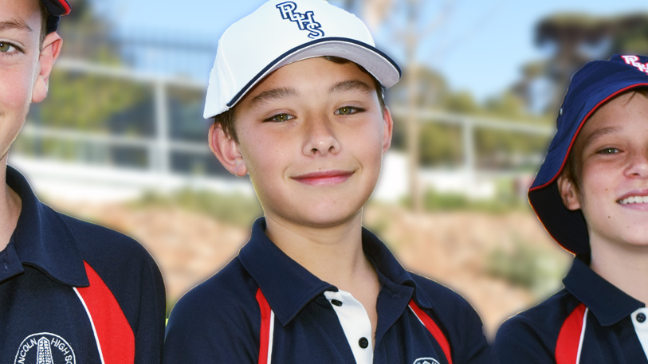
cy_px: 193
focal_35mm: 87
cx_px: 298
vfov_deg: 13.9
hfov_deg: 24.5
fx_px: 1495
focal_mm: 30
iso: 100
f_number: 7.1
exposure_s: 1/200
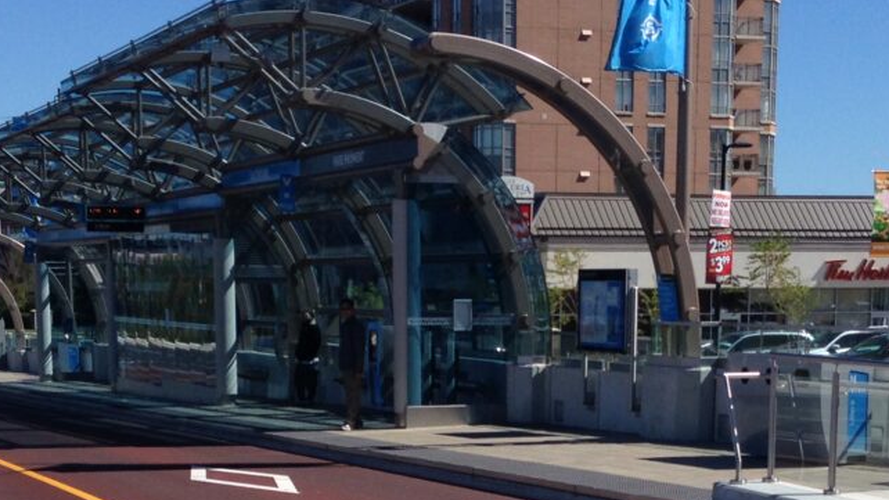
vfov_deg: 13.6
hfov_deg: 24.7
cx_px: 450
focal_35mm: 86
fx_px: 2027
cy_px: 641
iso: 50
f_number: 2.4
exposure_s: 1/2262
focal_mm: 4.13
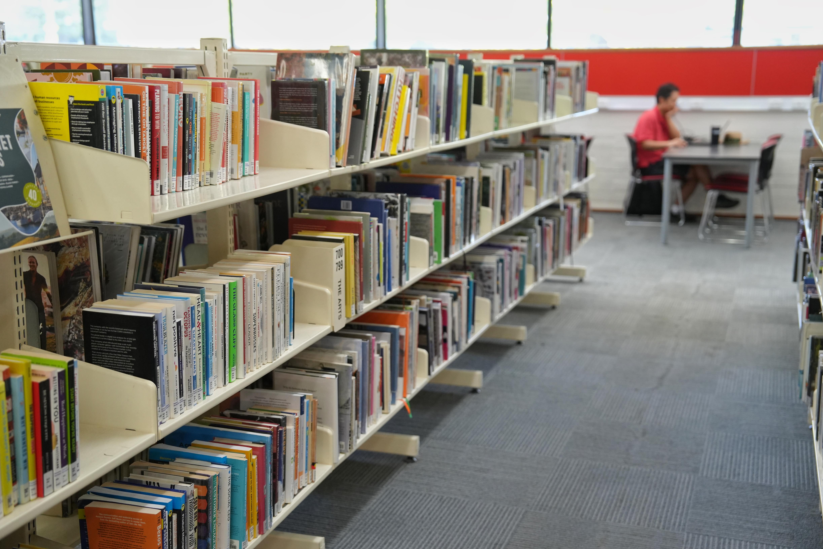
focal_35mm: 46
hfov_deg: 42.7
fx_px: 1052
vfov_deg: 29.2
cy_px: 269
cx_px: 407
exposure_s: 1/320
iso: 2000
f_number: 2.8
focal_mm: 45
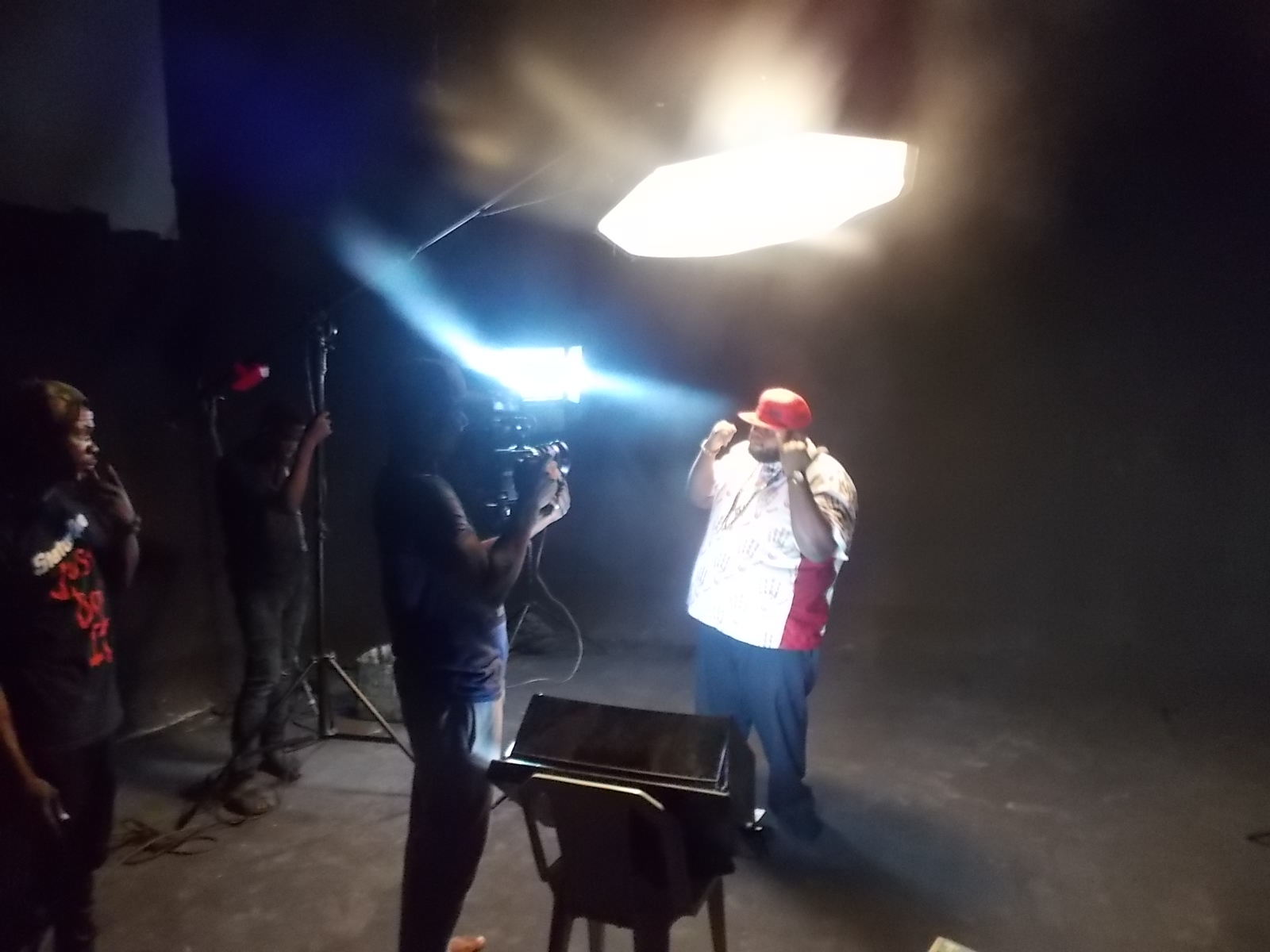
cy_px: 476
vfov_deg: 58.9
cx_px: 635
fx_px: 844
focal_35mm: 23
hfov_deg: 73.9
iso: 400
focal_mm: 4
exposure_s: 1/25
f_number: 3.1
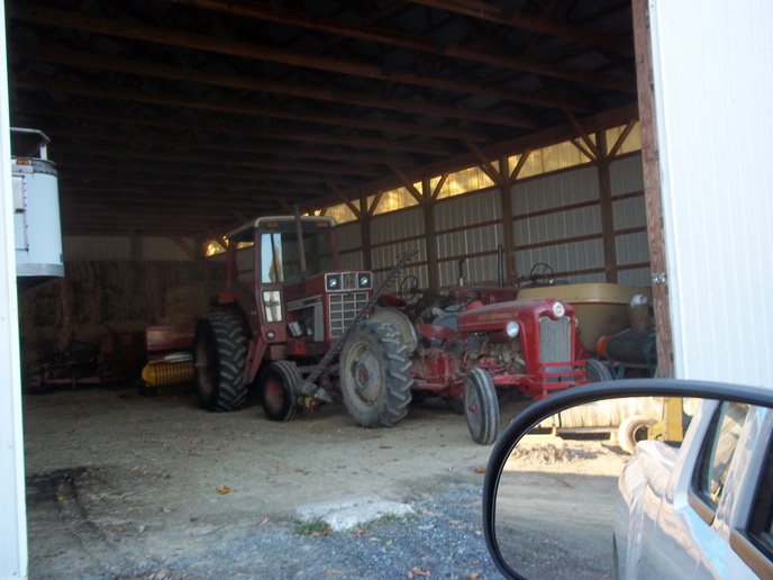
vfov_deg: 39.7
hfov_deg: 51.4
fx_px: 804
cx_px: 386
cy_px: 290
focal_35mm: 36
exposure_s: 1/60
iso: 80
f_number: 3.1
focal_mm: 6.5
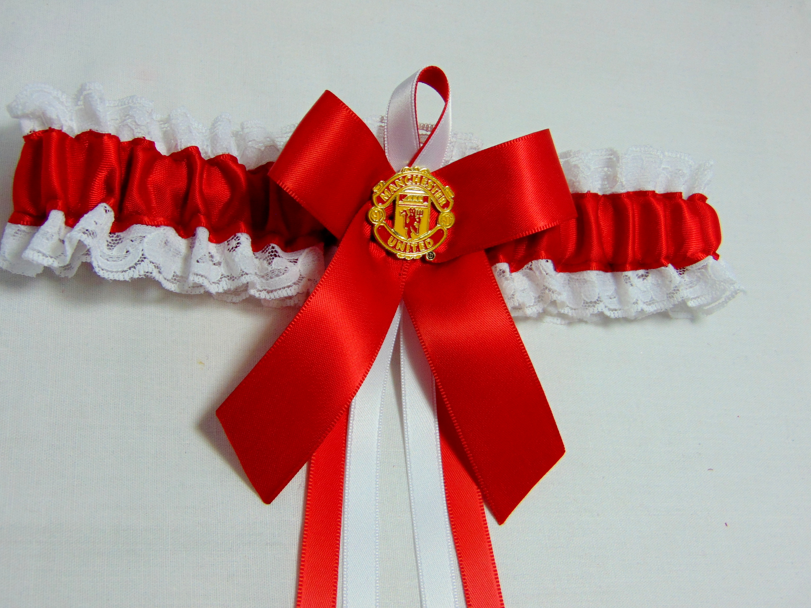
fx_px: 960
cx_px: 395
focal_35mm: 41
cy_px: 316
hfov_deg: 45.8
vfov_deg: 35.1
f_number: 3.3
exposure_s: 1/125
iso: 80
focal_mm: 6.9
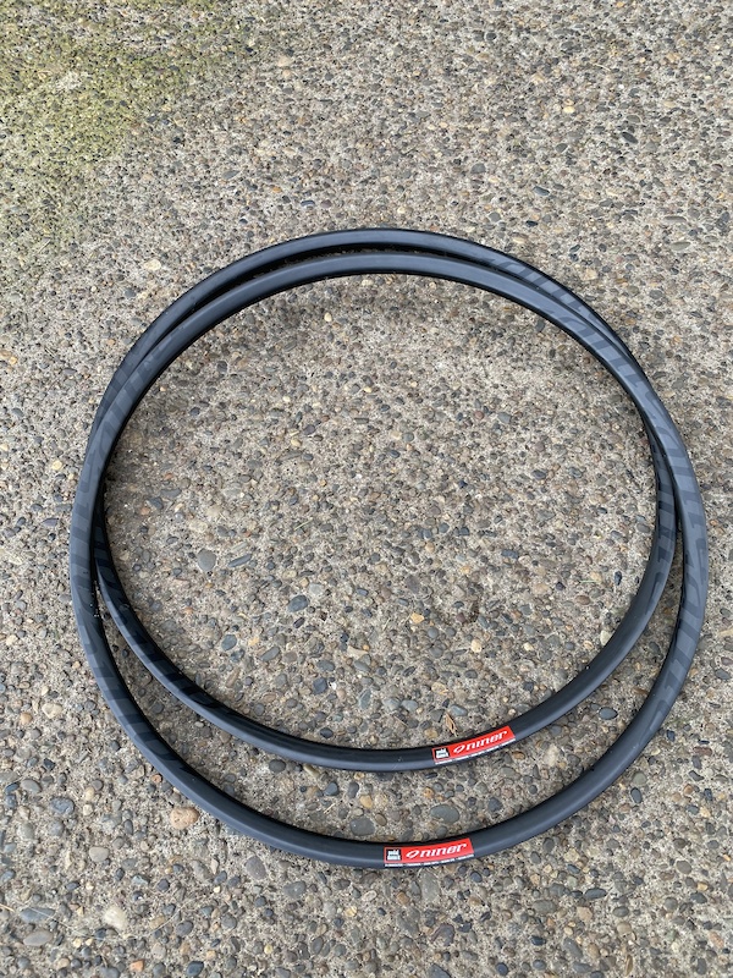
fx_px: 734
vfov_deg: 67.3
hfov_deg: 53.1
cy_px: 489
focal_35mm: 26
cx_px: 366
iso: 50
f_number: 1.8
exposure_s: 1/121
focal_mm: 4.25
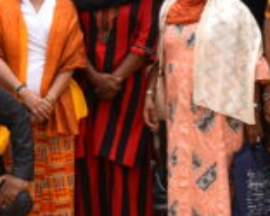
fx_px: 1439
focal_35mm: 180
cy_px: -45
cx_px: 35
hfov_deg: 10.7
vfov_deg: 8.5
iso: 160
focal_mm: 26
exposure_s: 1/500
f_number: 8
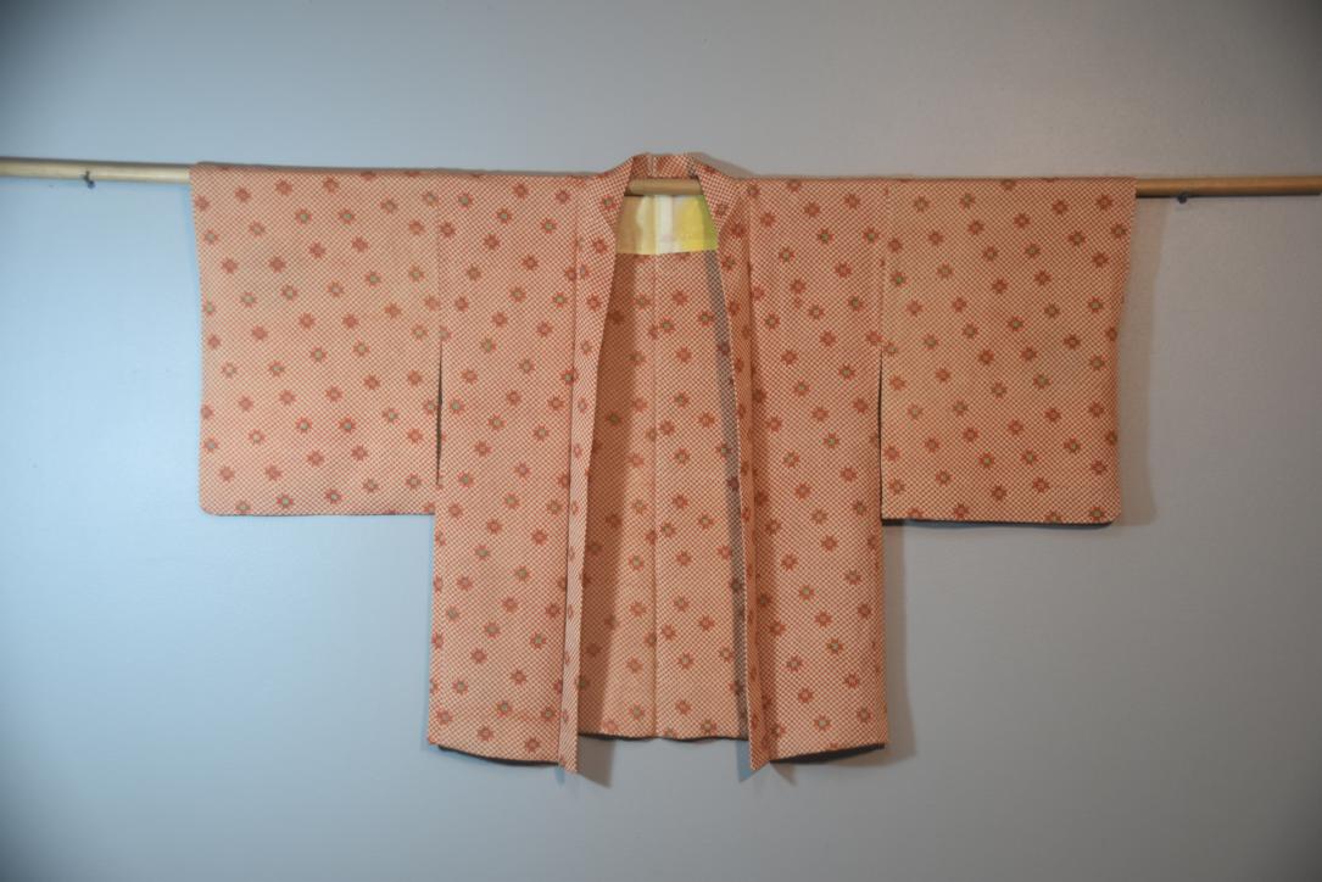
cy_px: 441
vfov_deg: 20.6
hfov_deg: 30.5
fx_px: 2424
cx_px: 661
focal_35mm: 66
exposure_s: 1/60
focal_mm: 44
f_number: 4.5
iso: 400
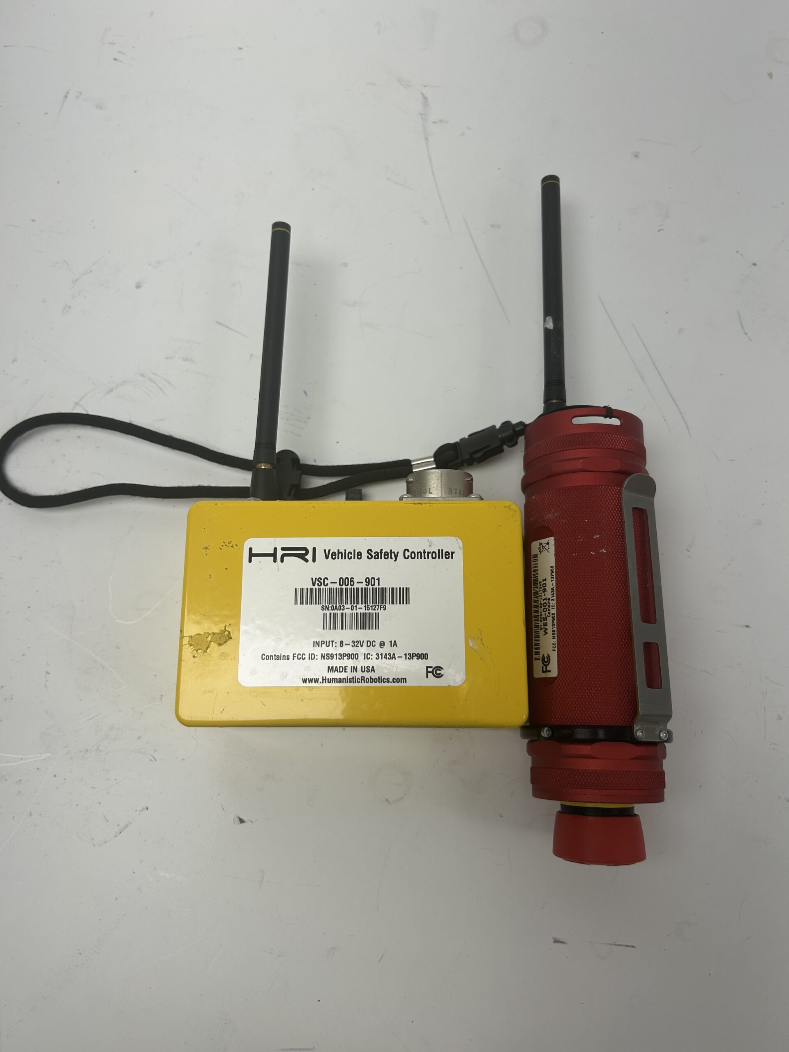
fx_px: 790
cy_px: 526
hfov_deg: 53.1
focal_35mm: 26
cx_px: 394
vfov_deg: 67.3
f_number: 1.5
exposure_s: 1/331
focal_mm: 5.7
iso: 50
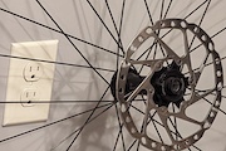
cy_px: 155
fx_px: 697
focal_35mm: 111
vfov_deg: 12.2
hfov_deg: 15.9
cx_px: -171
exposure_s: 1/40.5
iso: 872
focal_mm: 6.81
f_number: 1.85
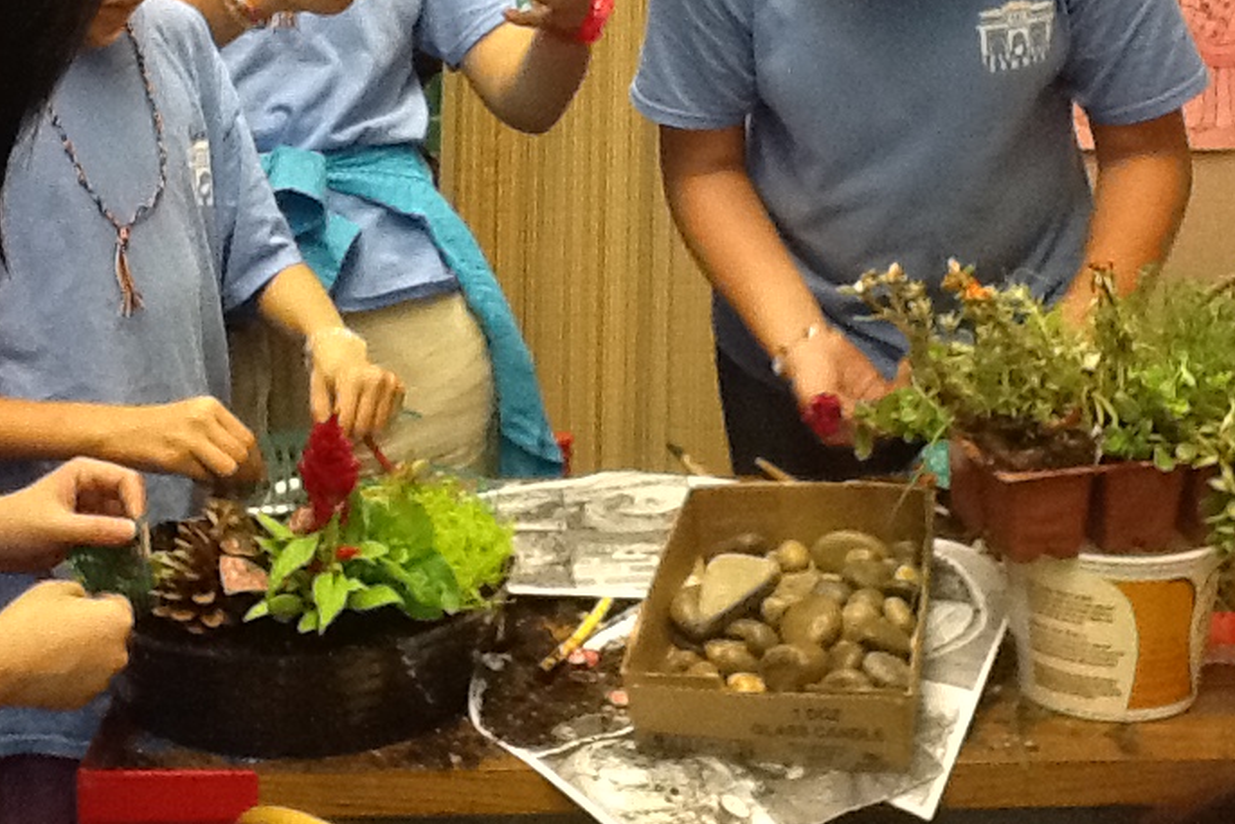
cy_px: 263
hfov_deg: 31.4
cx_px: 567
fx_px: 2196
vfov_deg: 21.2
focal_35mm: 64
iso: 250
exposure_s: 1/30
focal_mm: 2.03
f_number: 2.4
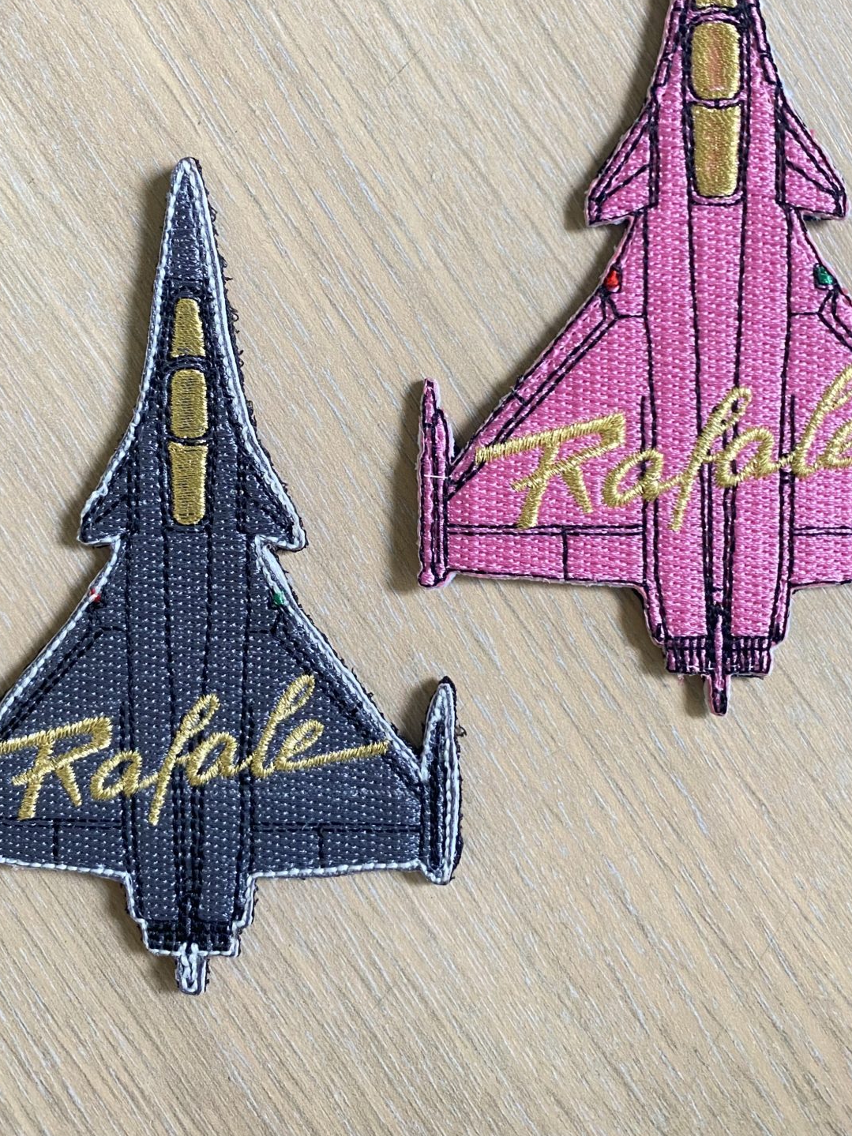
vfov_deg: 49.3
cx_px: 444
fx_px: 1214
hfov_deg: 38.7
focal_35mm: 37
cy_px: 384
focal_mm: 4.25
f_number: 1.8
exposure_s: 1/50
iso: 400
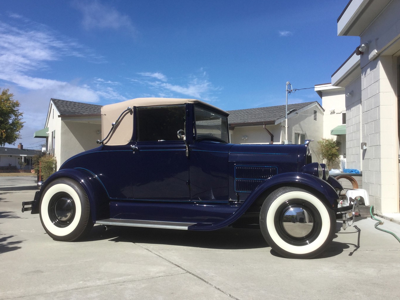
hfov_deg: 56.8
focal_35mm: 32
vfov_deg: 44.2
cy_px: 148
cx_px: 200
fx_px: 370
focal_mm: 3.3
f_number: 2.4
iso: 25
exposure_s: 1/1381
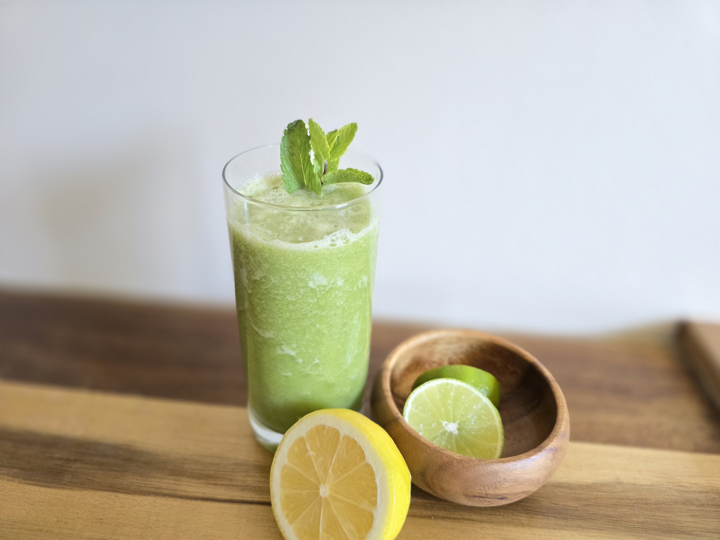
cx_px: 360
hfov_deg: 73.9
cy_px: 270
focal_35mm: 23
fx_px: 478
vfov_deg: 58.9
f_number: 1.7
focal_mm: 6.3
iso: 500
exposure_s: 1/120
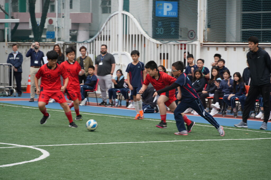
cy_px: 90
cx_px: 136
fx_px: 982
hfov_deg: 15.7
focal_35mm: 130
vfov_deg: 10.5
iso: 160
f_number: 5.6
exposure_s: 1/160
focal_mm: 87
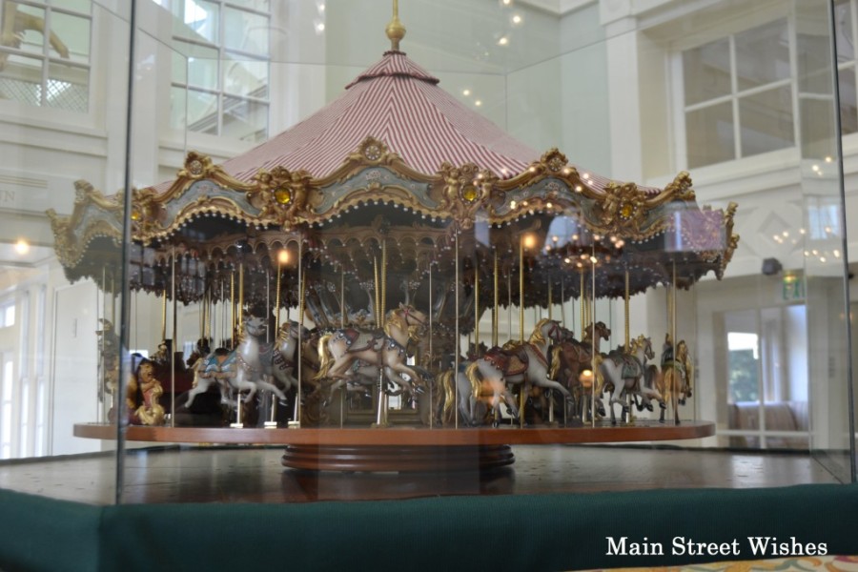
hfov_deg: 49.6
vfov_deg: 34.2
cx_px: 429
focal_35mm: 39
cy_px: 286
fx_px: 929
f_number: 4.2
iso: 400
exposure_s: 1/50
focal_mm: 26
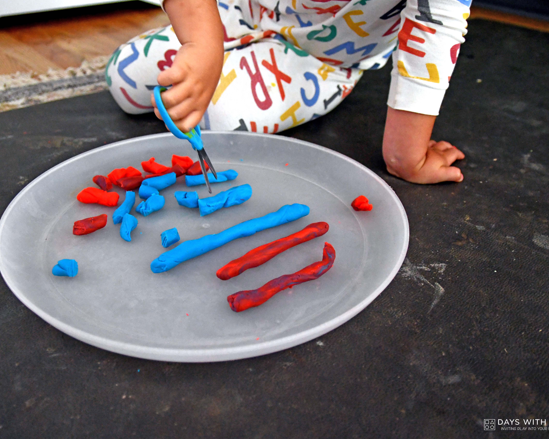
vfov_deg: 39.2
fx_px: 617
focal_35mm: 38
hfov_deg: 47.9
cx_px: 257
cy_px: 221
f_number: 2.8
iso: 3200
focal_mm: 22
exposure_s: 1/100
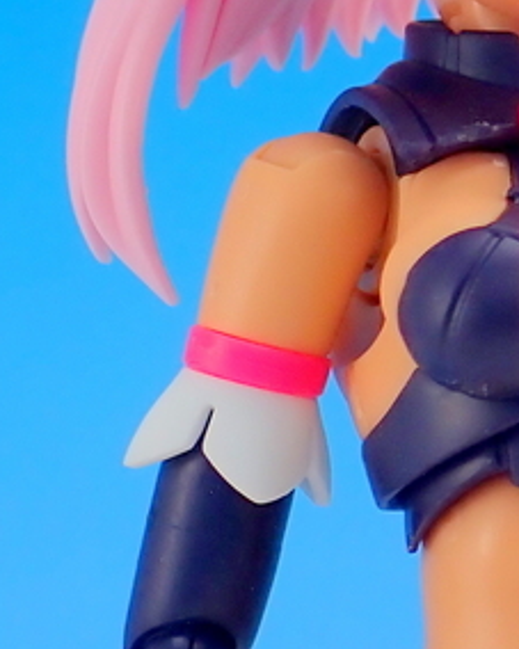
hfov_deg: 4.7
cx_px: 505
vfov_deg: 5.8
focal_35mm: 331
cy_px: 514
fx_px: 6359
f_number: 4.7
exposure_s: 1/15
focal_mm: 16.79
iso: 100
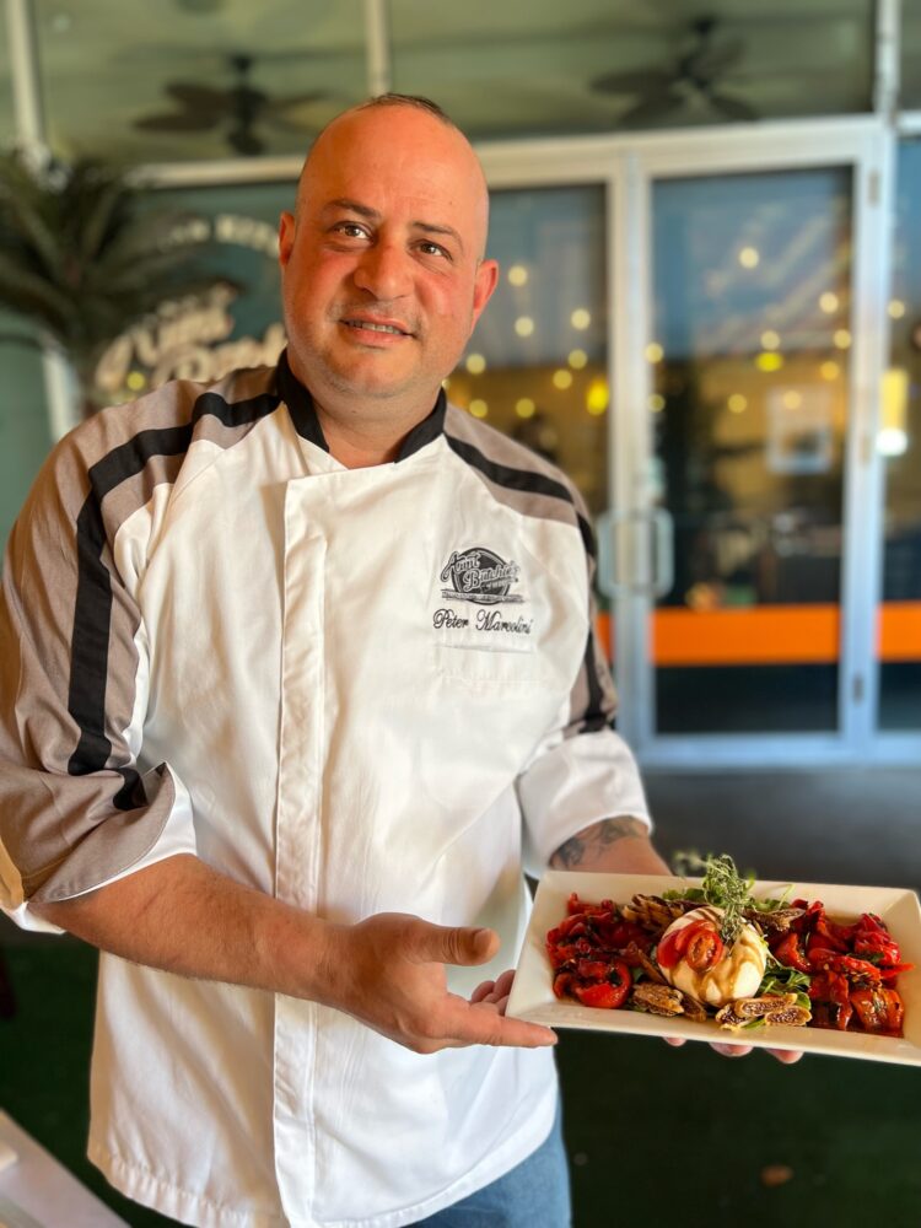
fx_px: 922
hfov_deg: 53.1
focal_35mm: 26
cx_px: 460
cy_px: 614
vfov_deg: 67.3
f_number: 1.5
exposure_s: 1/60
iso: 80
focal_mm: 5.7
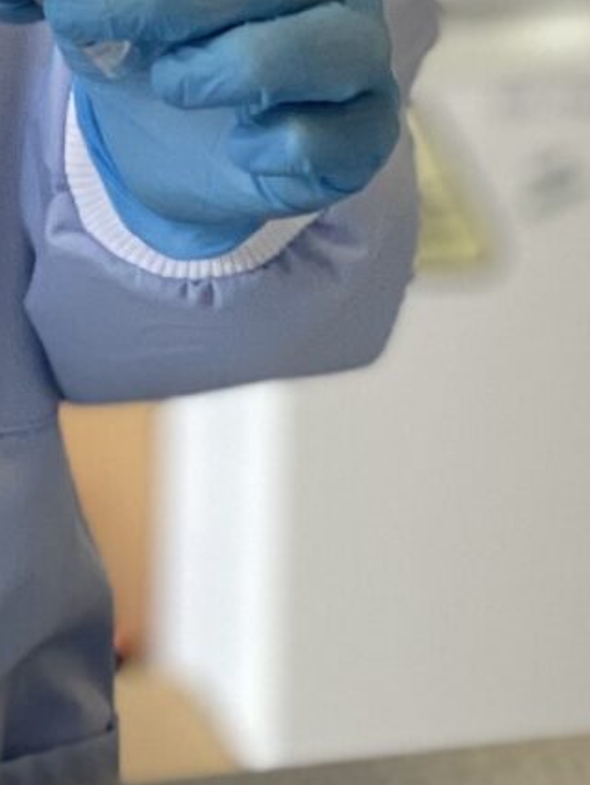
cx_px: -520
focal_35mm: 313
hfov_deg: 4.7
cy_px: -743
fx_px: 7110
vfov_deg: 6.2
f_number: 2
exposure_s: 1/100
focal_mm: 6
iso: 125
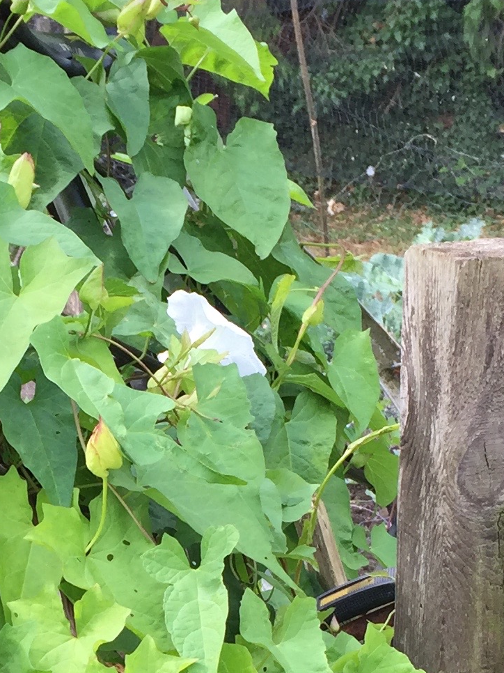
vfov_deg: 19.5
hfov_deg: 14.9
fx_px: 1903
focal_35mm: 98
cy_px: 663
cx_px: 40
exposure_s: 1/267
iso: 32
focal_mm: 4.15
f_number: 2.2
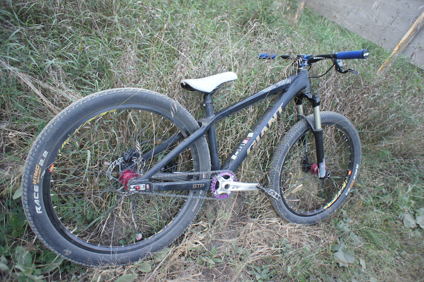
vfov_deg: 53.1
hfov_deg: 73.8
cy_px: 141
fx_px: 282
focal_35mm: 24
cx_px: 212
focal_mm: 16
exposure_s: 1/250
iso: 4000
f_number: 2.8
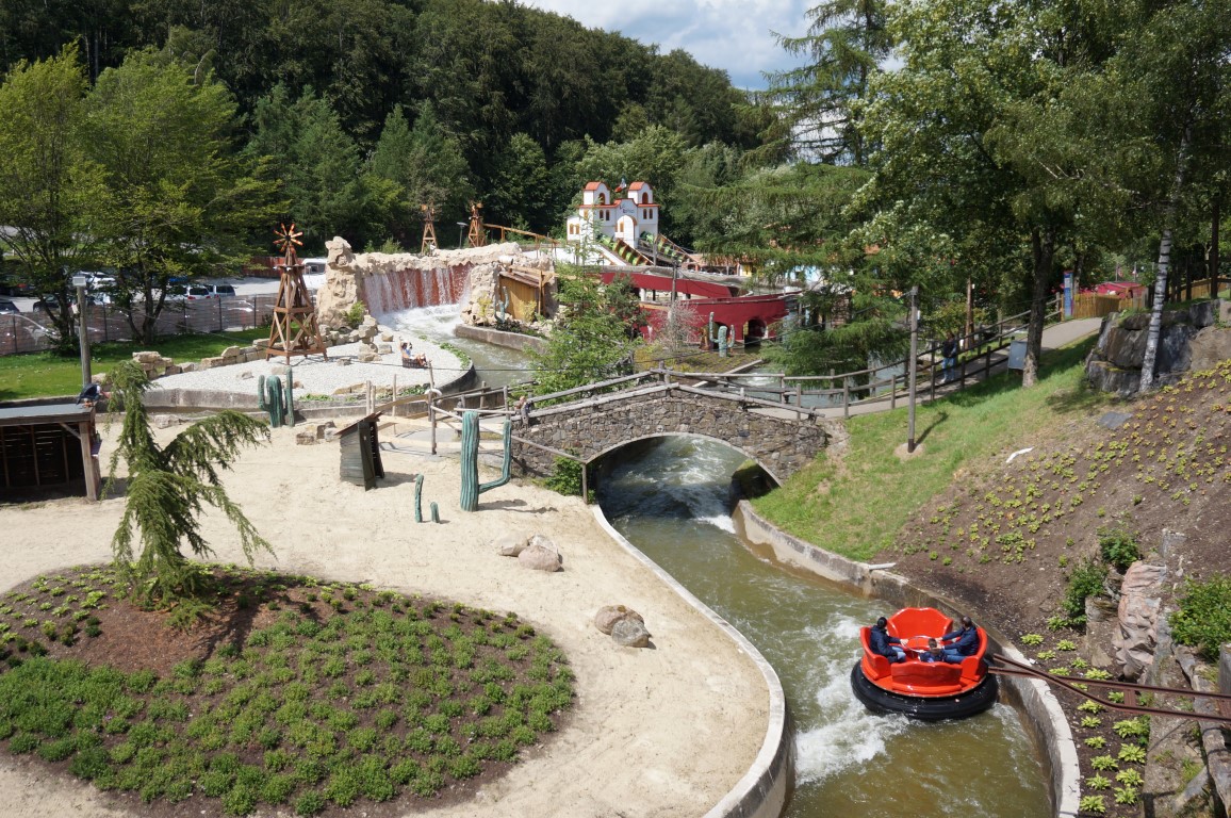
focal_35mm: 33
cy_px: 409
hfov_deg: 57.3
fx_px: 1127
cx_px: 616
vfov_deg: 39.9
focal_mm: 22
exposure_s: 1/4000
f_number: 4
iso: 320
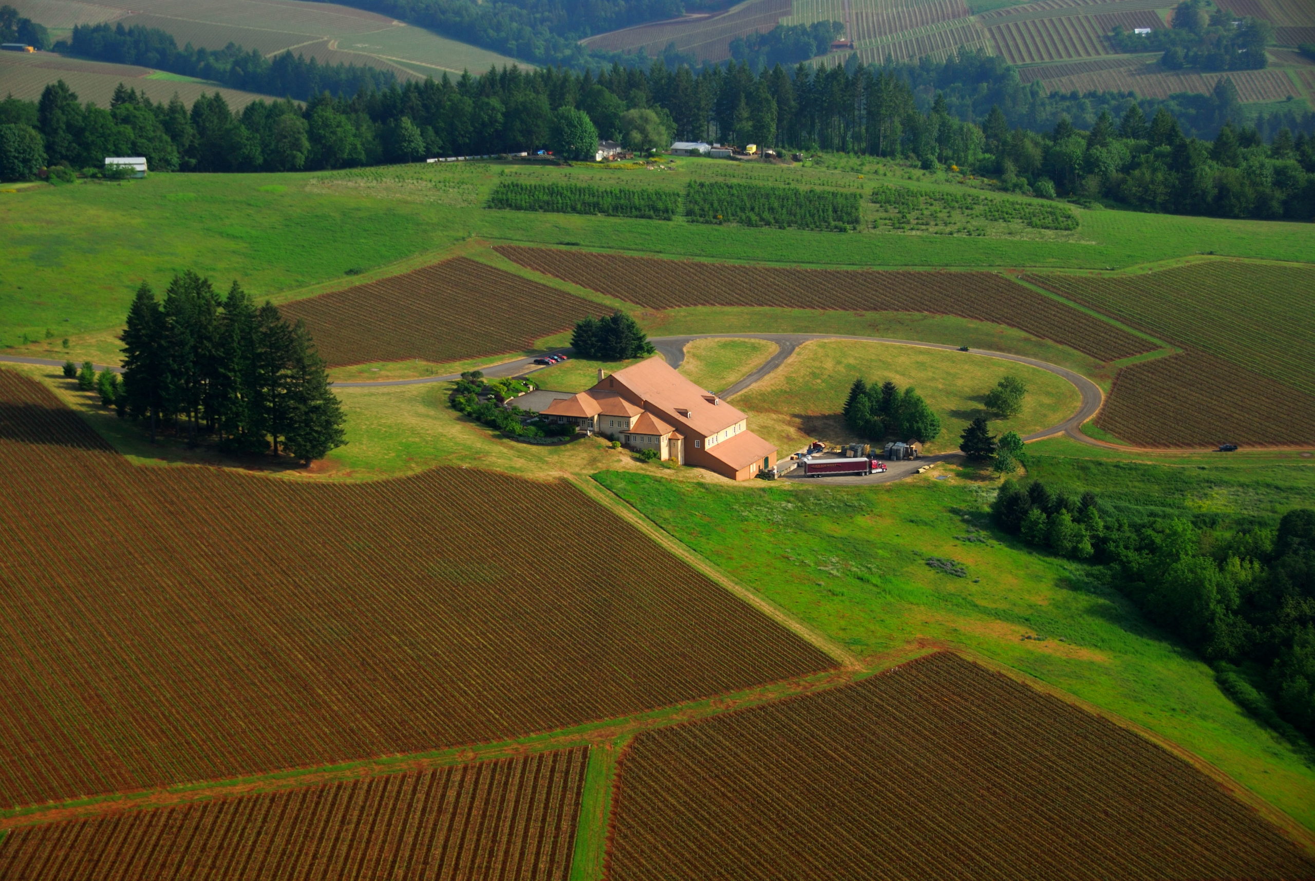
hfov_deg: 28.0
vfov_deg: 19.0
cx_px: 658
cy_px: 440
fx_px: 2633
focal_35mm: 72
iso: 100
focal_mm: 48
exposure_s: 1/400
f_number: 4.5
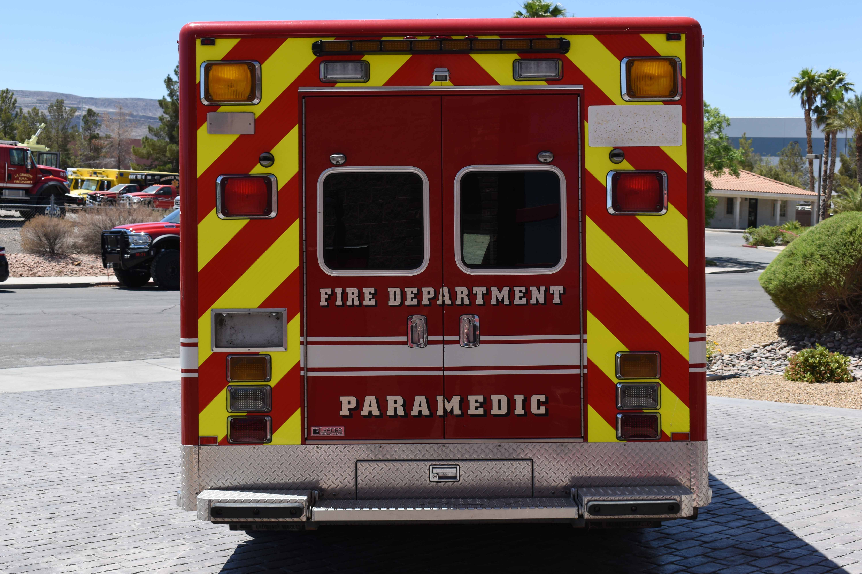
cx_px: 431
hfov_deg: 38.9
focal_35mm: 51
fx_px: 1221
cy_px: 287
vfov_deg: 26.5
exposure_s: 1/250
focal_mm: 34
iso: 100
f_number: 8
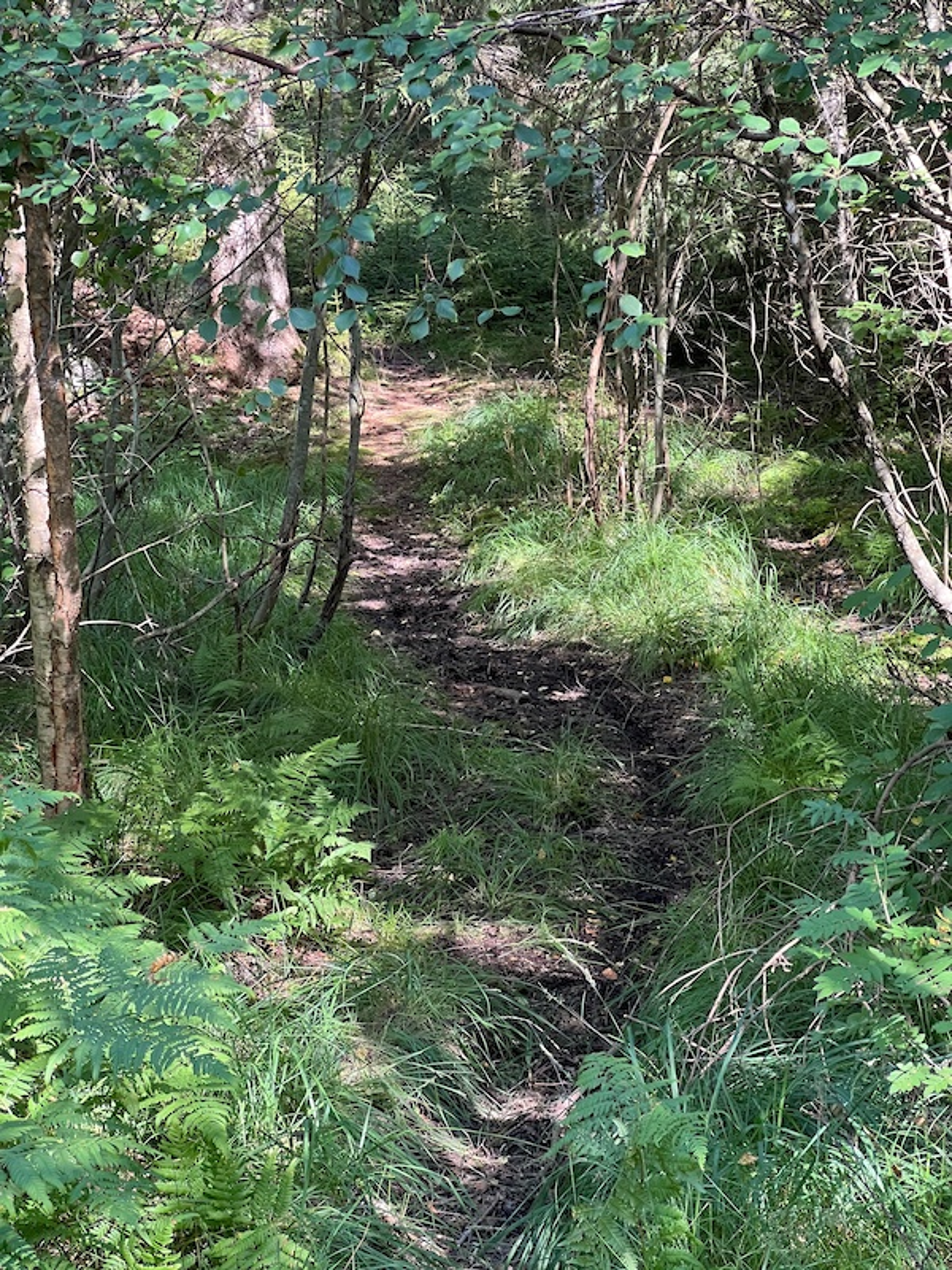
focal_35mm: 77
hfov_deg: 19.1
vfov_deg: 25.3
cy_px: 635
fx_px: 2824
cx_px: 476
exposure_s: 1/121
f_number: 2.8
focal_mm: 9
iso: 200
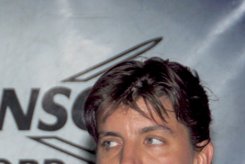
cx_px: -73
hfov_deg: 3.7
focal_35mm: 549
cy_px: 269
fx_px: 3741
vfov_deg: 2.5
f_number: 5.3
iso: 100
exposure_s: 1/250
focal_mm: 95
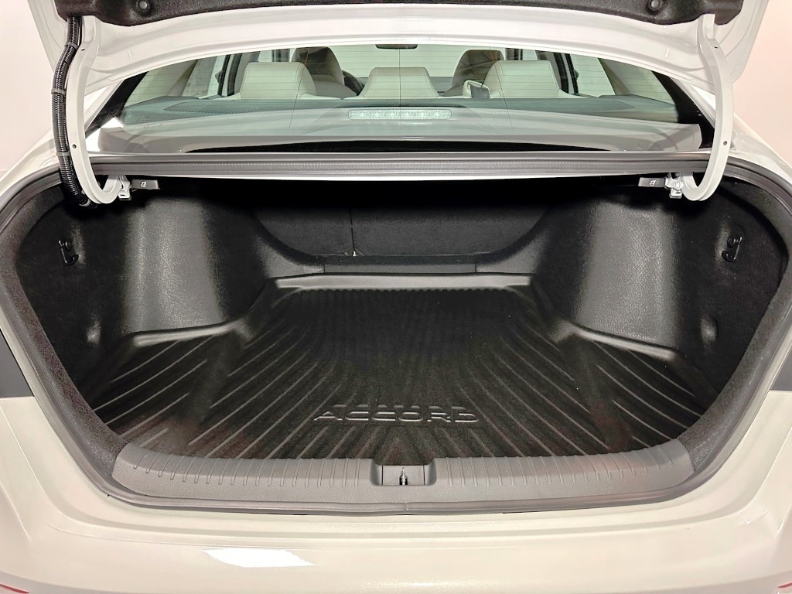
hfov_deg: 71.6
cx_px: 396
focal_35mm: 24
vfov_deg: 56.8
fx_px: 549
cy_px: 297
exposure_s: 1/40
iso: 1000
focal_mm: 6.86
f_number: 1.78
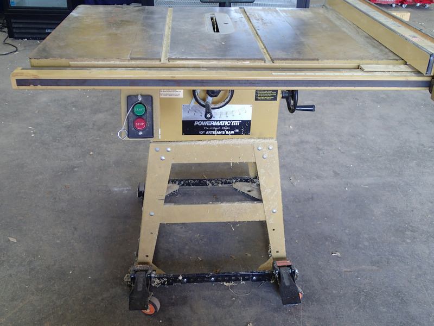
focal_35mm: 35
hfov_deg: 52.6
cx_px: 217
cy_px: 163
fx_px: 439
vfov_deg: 40.7
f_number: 2.6
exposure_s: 1/60
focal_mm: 6.42
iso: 200
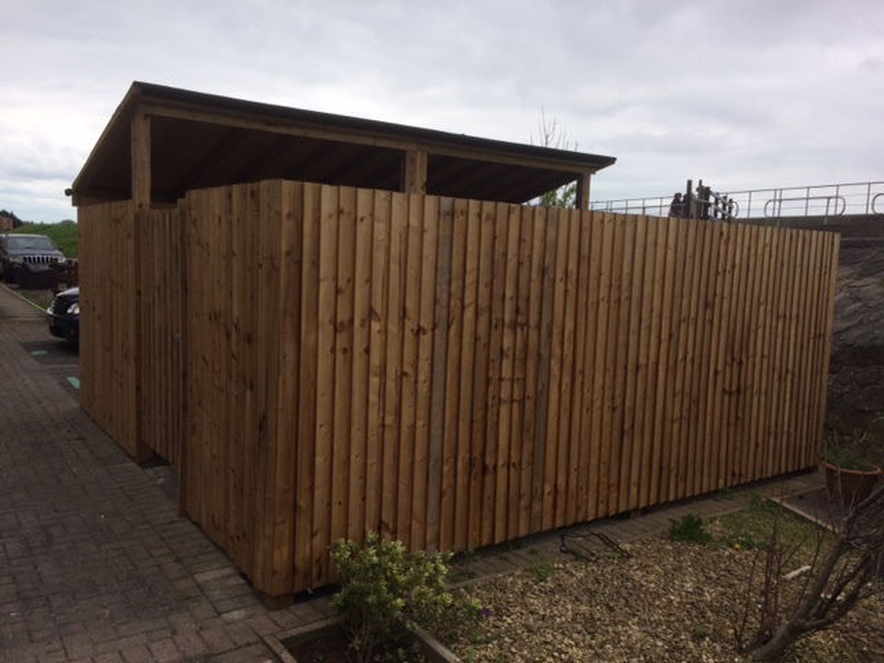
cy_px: 332
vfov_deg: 48.2
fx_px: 741
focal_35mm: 29
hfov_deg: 61.7
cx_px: 442
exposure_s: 1/1466
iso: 32
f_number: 2.2
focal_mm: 4.15
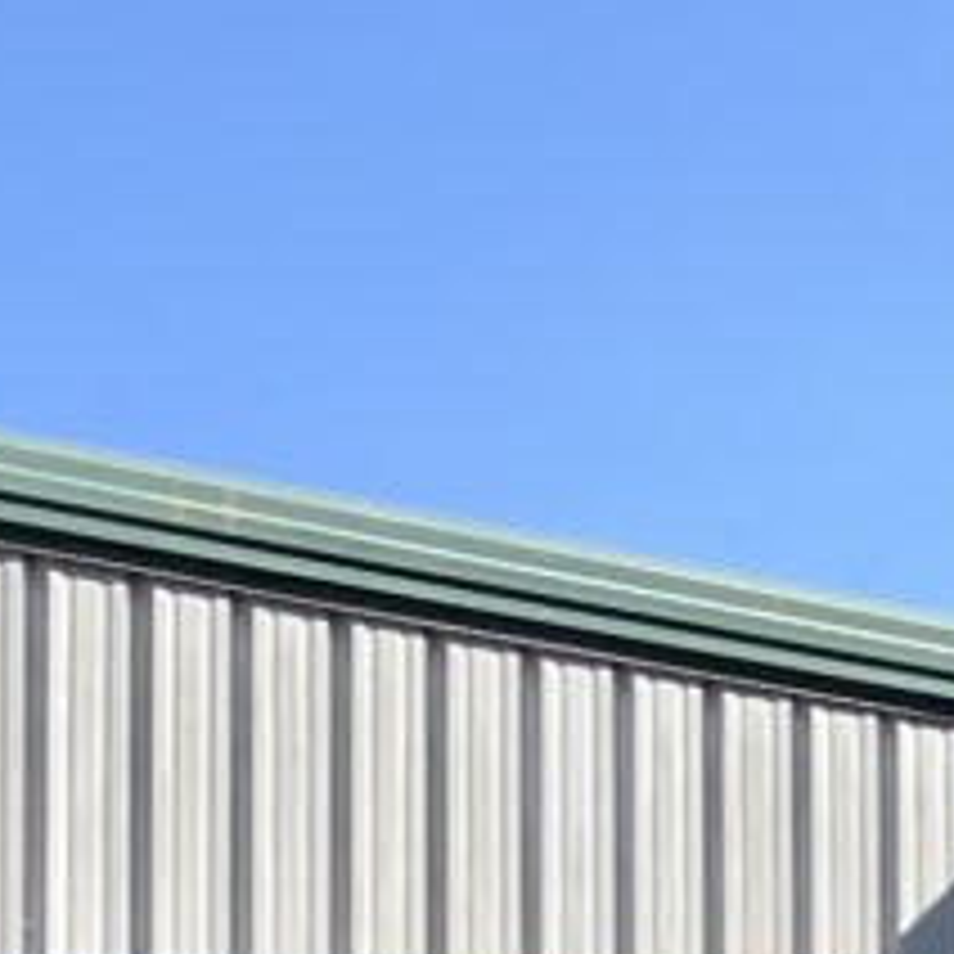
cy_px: 2743
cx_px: 1004
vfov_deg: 6.9
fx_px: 7203
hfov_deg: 7.5
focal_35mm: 231
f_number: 1.8
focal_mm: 3.99
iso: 32
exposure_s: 1/725
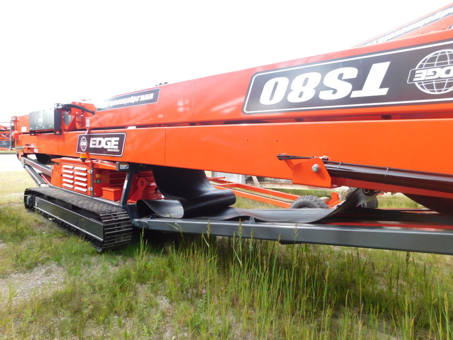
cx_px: 226
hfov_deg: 73.9
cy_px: 170
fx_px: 301
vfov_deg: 58.9
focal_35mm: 23
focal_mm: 4
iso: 125
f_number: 3
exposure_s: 1/320
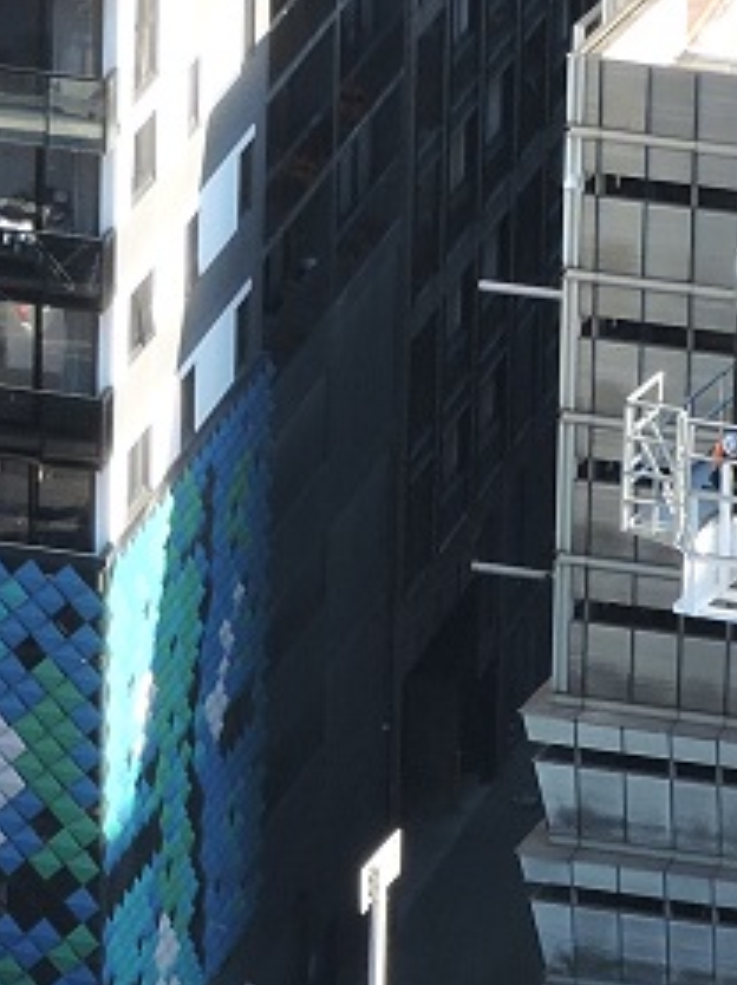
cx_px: 425
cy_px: 1240
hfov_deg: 2.4
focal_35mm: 622
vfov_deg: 3.2
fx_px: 17684
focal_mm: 24.2
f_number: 5
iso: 100
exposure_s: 1/80
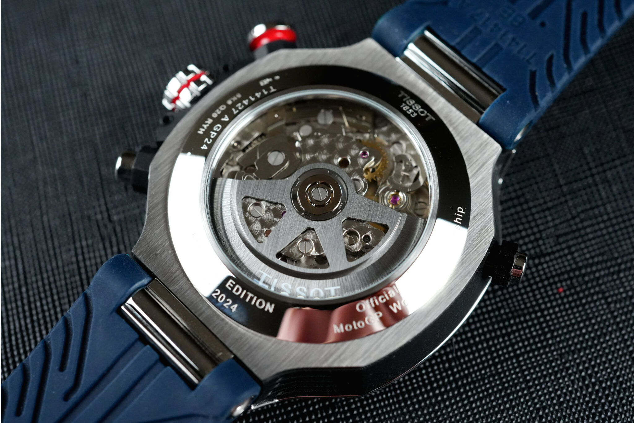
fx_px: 880
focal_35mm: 50
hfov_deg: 39.6
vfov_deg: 27.0
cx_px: 317
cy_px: 212
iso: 4000
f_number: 5.6
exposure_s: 1/250
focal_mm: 50
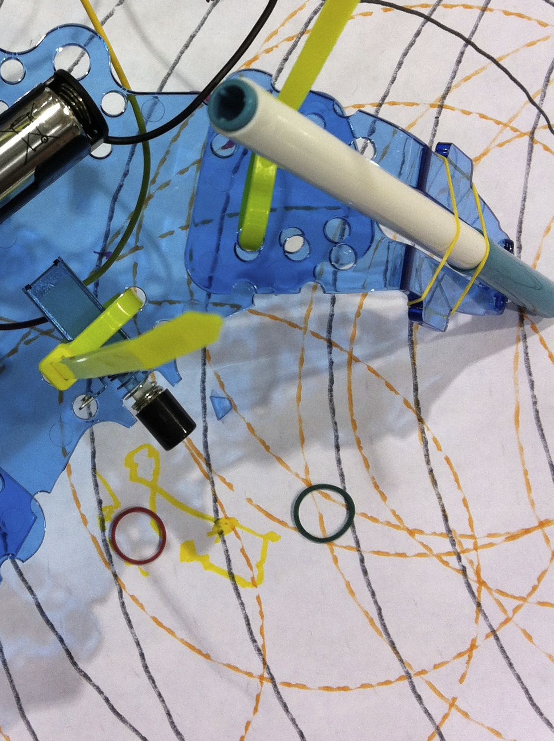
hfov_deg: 23.5
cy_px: 234
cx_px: 83
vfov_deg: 31.4
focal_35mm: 61
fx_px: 1305
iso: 80
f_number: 2.8
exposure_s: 1/24
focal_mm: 3.85
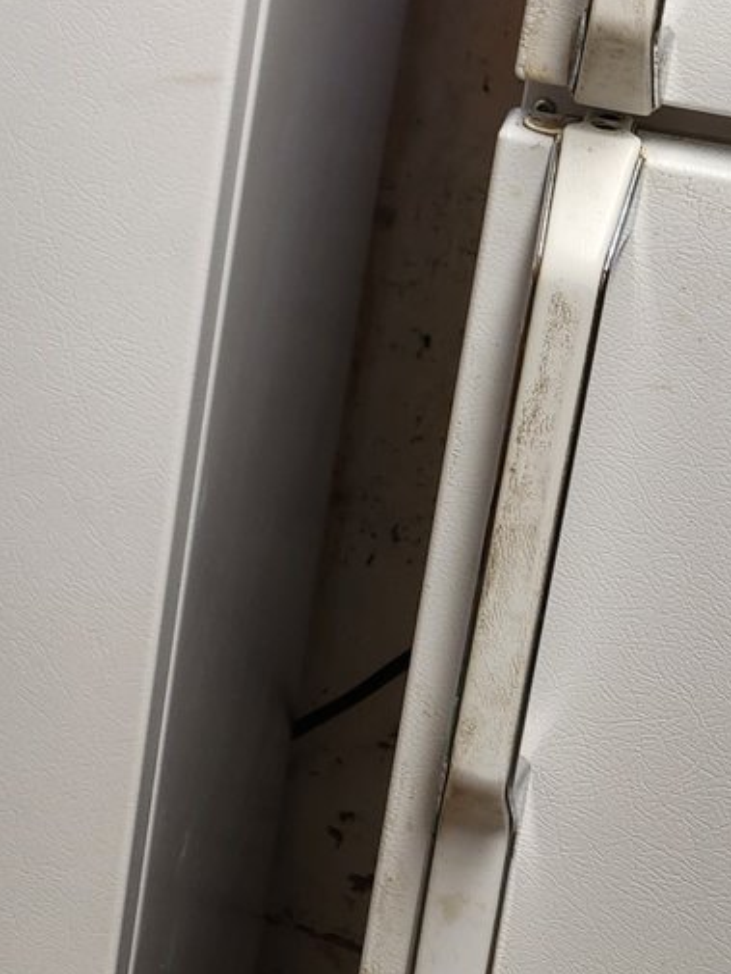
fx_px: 2561
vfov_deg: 20.8
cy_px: 8
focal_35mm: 91
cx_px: -559
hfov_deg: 14.4
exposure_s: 1/120
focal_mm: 5.4
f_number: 1.8
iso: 64
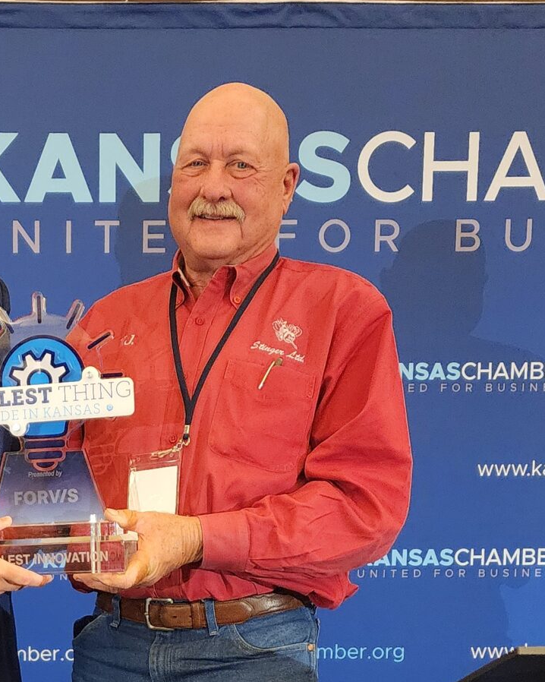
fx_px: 1291
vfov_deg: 28.1
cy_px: 652
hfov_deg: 23.0
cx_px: 17
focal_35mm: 64
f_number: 1.8
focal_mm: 6.4
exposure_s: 1/120
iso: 800
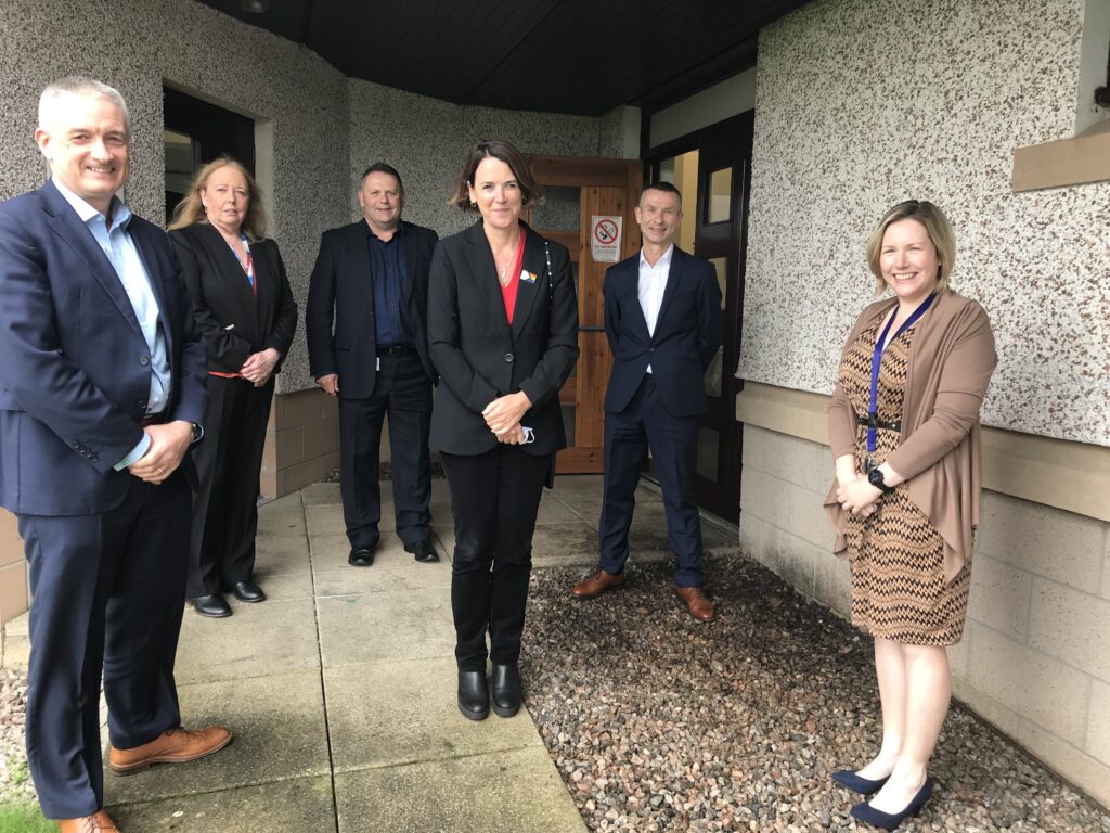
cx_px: 555
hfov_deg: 63.4
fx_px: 898
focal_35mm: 28
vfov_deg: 49.7
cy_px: 416
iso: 25
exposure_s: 1/49
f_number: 1.8
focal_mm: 3.99
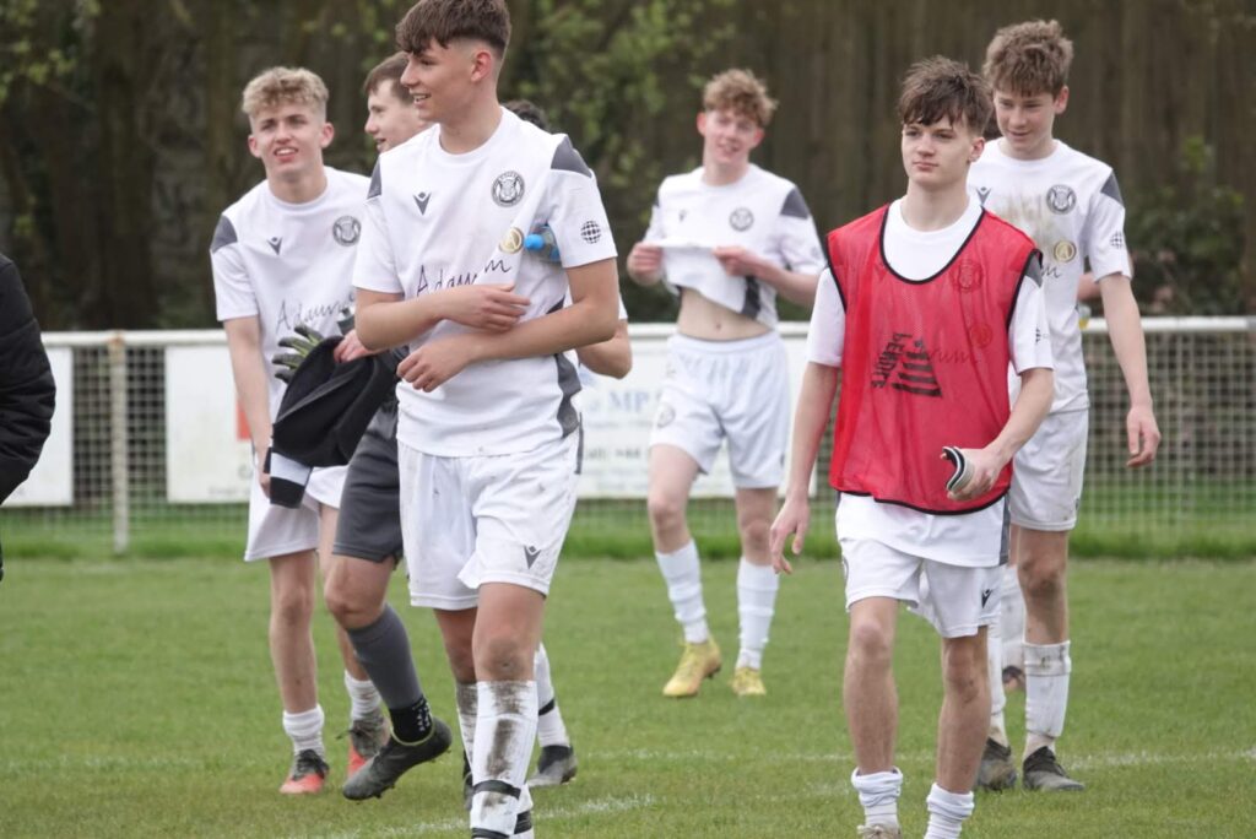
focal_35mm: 600
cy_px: 420
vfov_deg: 2.3
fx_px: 20944
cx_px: 628
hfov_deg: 3.4
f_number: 4.5
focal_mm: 220
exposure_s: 1/1000
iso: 800
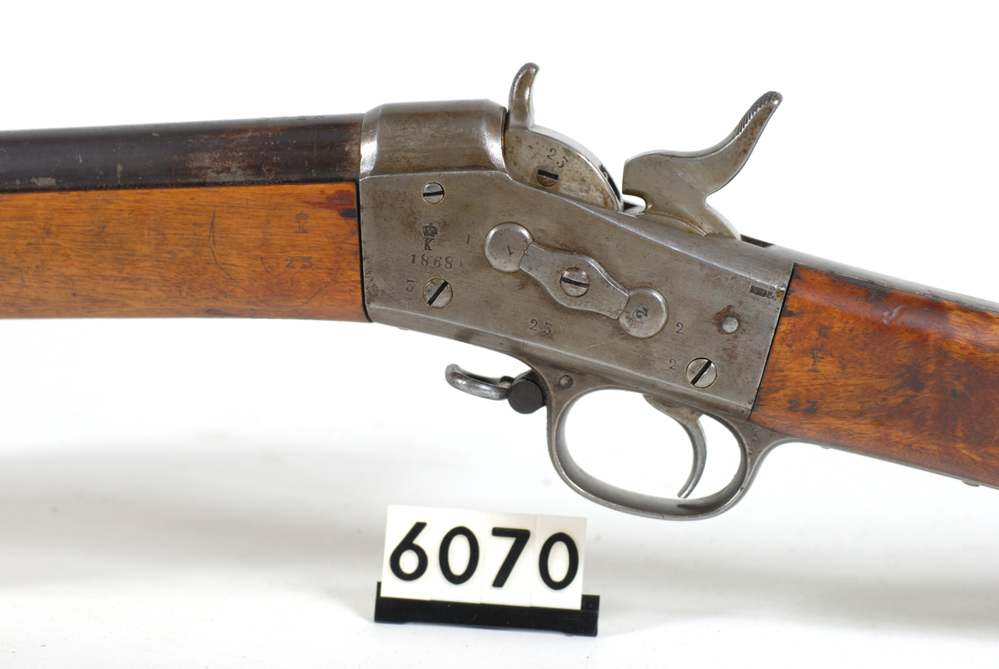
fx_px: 2917
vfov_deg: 13.1
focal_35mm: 105
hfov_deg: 19.4
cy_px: 334
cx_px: 500
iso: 100
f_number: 7.1
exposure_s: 1/60
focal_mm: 70
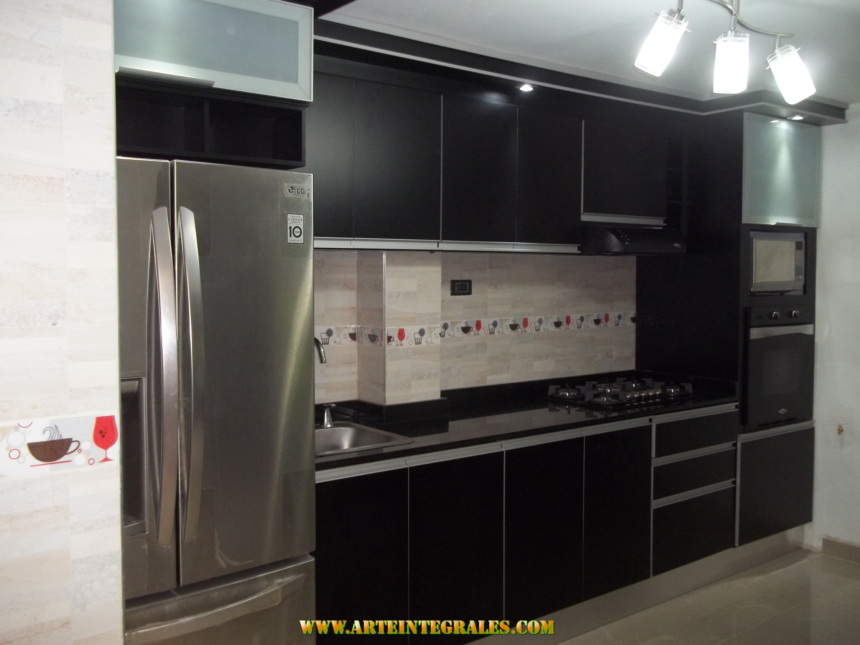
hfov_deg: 56.8
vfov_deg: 44.2
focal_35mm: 32
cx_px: 430
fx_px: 795
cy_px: 322
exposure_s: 1/30
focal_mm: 5.7
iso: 160
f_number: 2.9
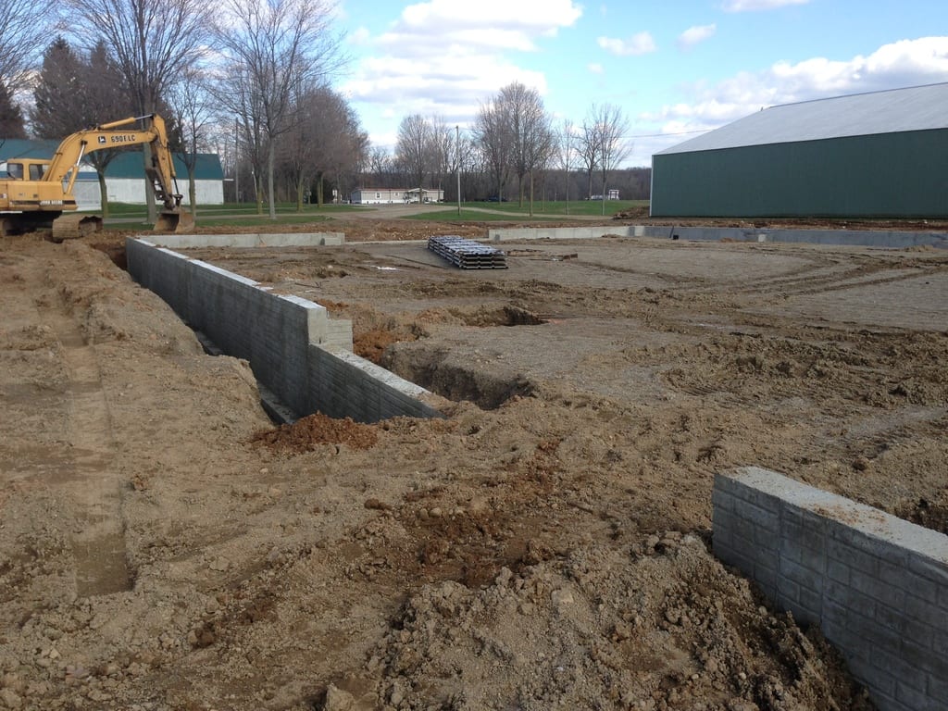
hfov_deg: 55.4
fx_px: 904
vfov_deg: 42.9
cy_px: 356
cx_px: 474
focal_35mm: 33
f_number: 2.4
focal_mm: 4.13
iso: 50
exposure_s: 1/678
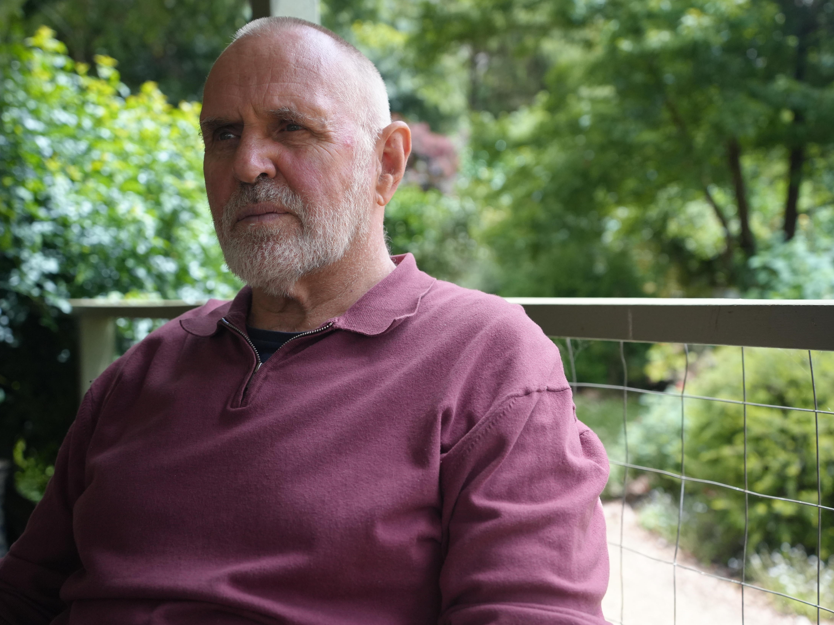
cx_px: 431
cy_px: 310
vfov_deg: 32.2
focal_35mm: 45
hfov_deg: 42.1
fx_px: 1084
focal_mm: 41
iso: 2000
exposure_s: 1/160
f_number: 4
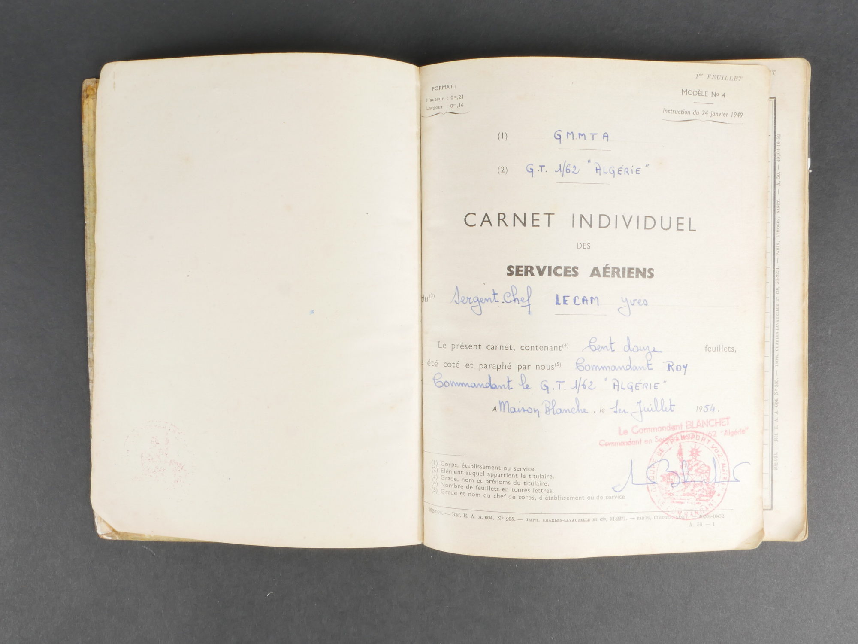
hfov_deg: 60.0
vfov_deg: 46.8
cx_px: 429
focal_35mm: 30
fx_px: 744
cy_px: 322
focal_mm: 15
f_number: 18
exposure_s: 1/125
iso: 200
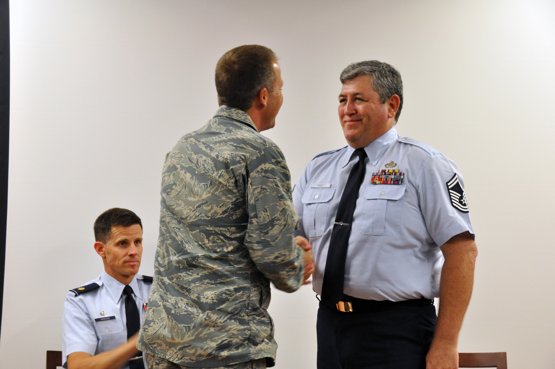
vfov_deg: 18.1
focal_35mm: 75
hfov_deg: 27.0
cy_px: 184
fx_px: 1155
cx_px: 278
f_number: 6.3
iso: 1600
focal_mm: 50
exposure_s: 1/50
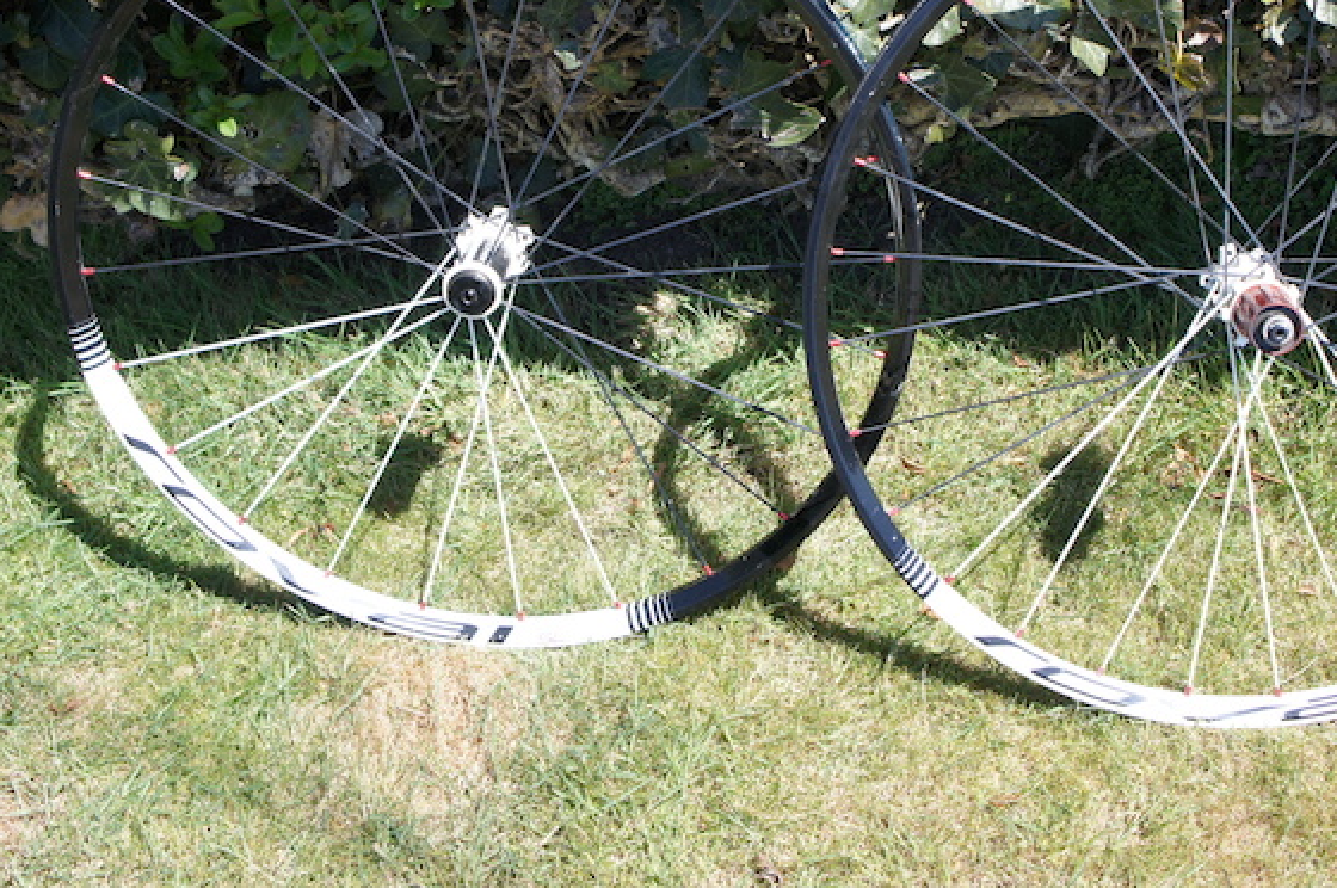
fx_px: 2226
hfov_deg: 33.4
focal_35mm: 60
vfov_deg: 22.4
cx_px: 788
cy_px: 255
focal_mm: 28
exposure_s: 1/160
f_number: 8
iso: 200
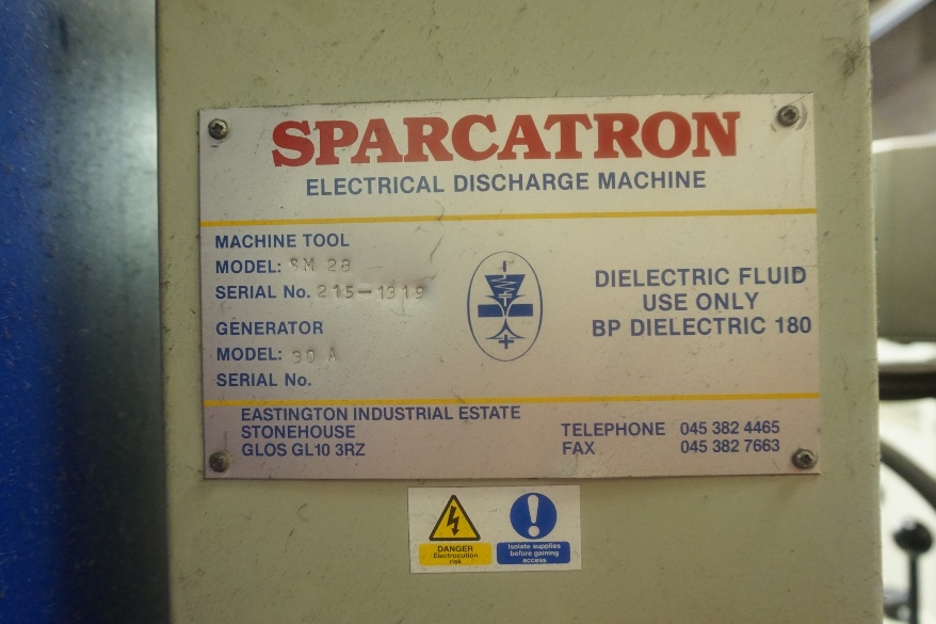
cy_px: 299
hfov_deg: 65.4
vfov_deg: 46.4
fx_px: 728
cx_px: 435
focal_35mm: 28
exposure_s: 1/60
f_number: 3.5
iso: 2000
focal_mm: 16
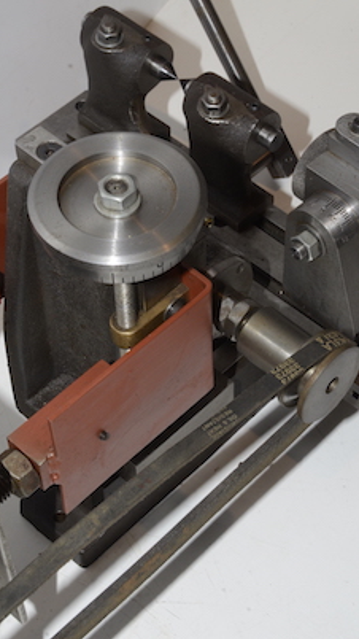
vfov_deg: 24.3
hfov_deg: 13.8
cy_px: 318
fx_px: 1482
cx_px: 162
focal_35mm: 88
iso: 800
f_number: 20
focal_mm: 55
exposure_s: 1/60
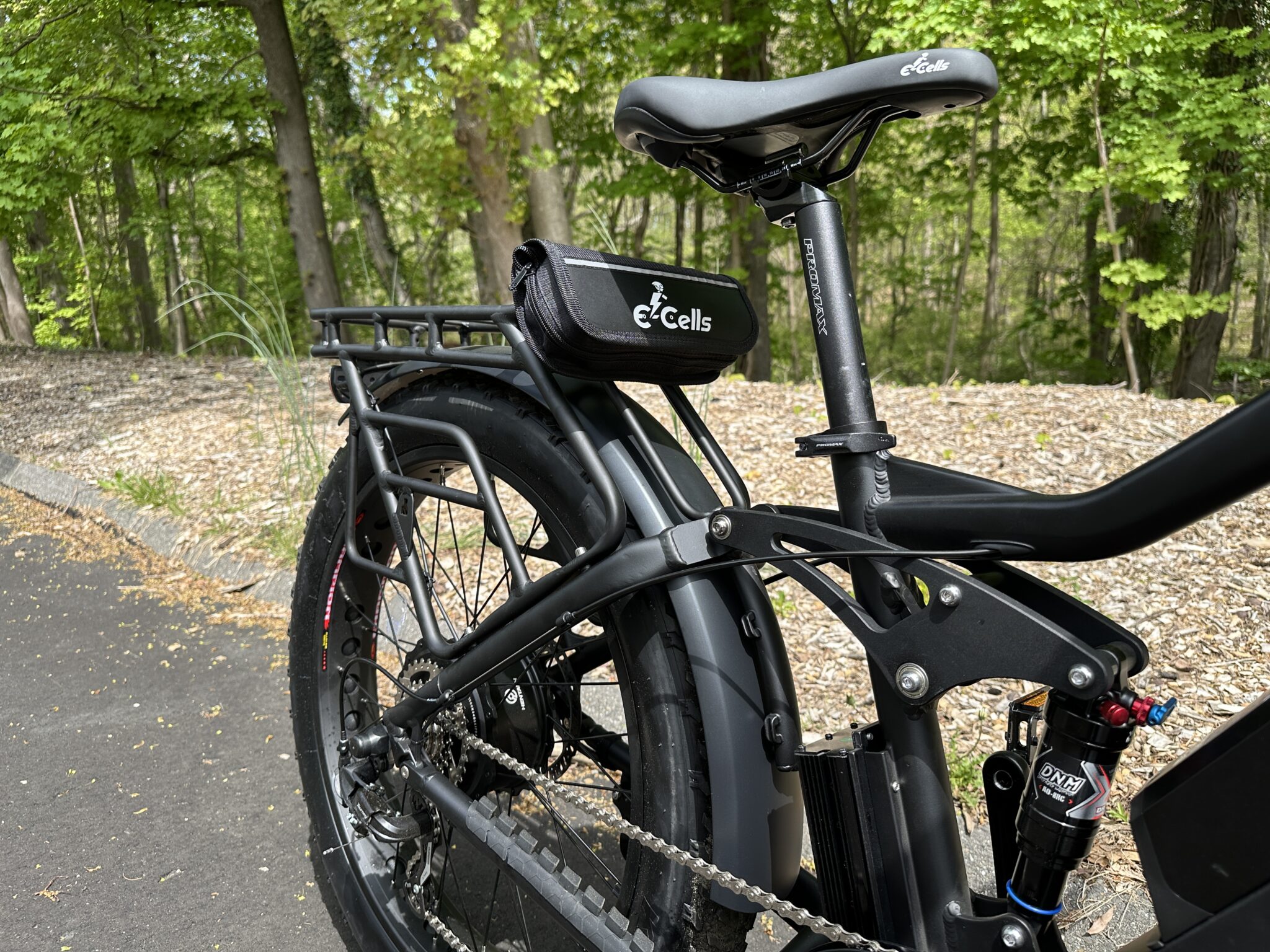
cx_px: 635
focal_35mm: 24
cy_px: 476
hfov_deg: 71.6
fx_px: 881
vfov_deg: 56.8
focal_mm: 6.86
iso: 80
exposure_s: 1/1198
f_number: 1.78
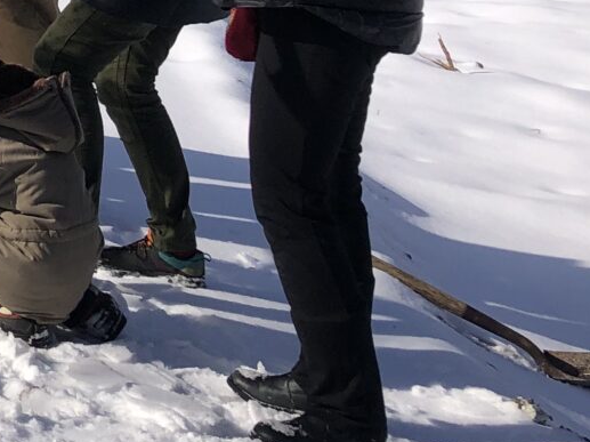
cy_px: -192
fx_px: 1891
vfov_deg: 12.7
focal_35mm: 111
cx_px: -309
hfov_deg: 16.1
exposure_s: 1/2703
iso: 20
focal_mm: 3.99
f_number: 1.8
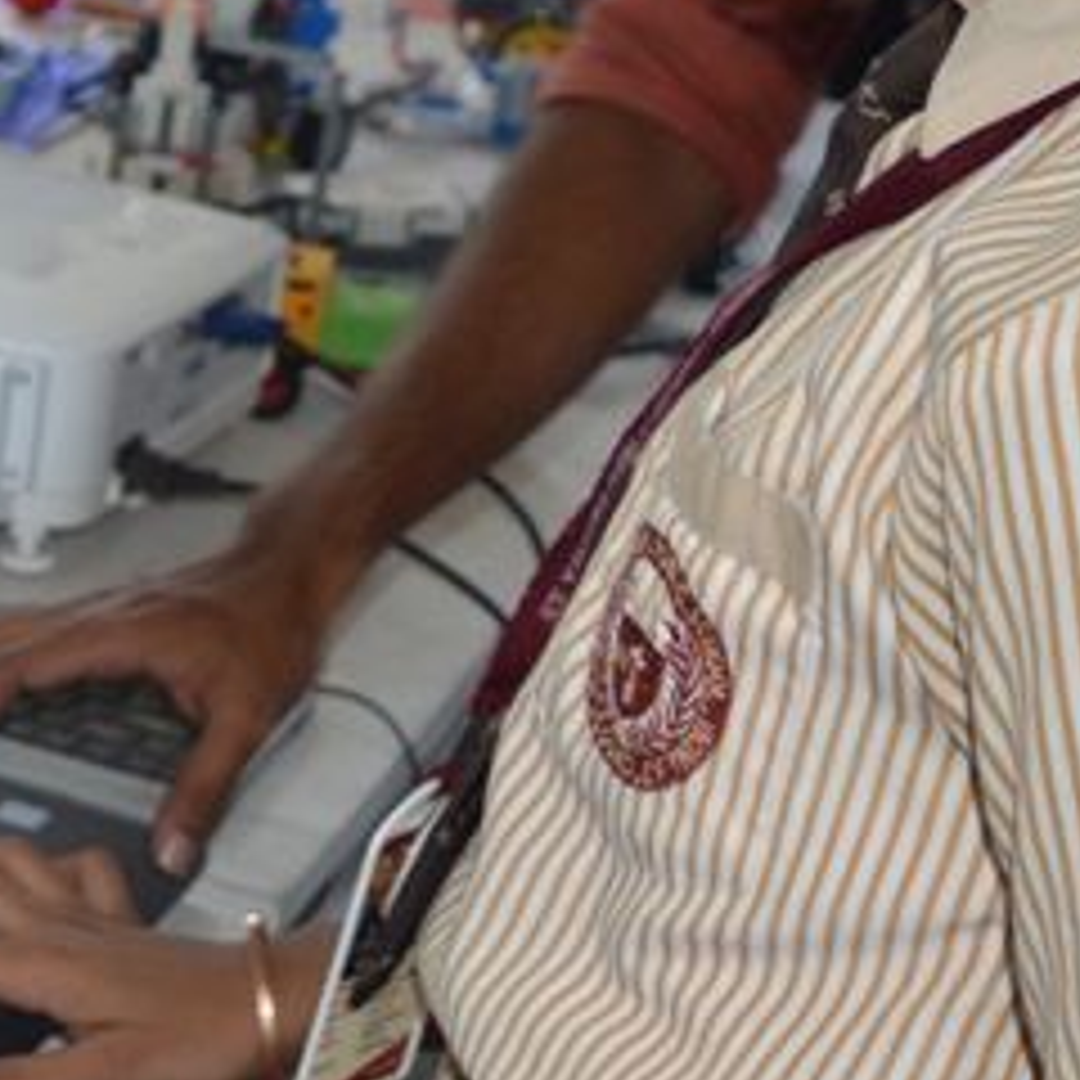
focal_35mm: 98
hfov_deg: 16.6
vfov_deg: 17.7
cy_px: 317
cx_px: -400
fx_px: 3459
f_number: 4
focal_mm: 18
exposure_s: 1/60
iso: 400
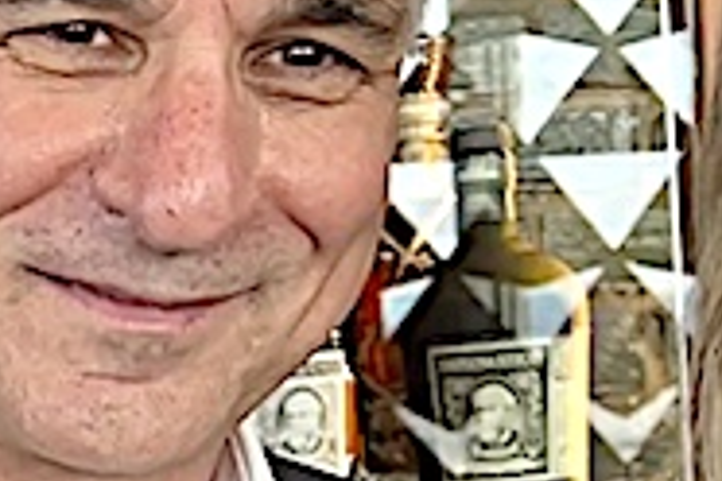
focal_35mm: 145
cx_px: -396
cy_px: 597
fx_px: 2908
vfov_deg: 9.3
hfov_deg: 13.3
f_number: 1.5
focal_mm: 5.7
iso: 125
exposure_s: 1/120
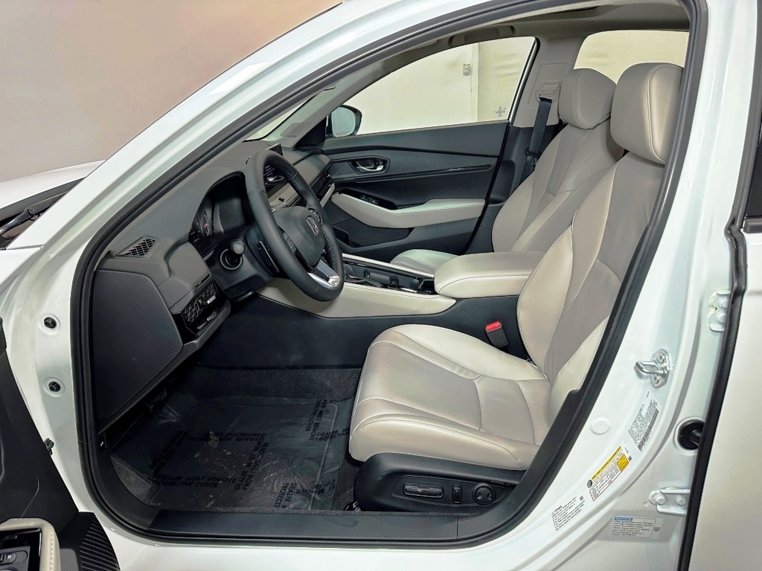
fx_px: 528
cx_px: 381
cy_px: 286
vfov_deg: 56.8
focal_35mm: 24
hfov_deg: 71.6
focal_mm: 6.86
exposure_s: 1/60
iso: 250
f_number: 1.78
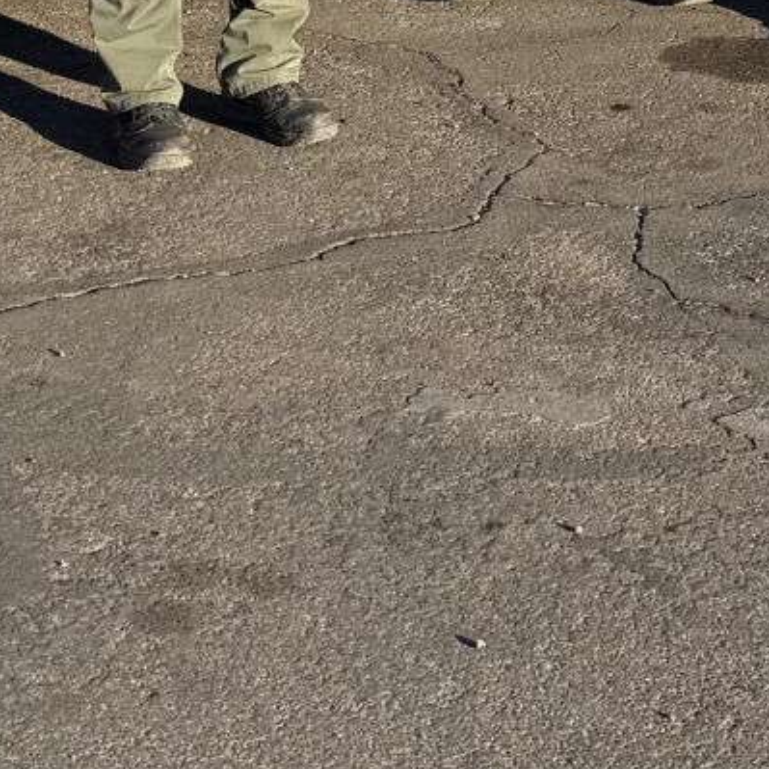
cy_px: -536
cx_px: 781
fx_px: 2740
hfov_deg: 15.7
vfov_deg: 14.4
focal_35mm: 109
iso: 80
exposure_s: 1/2169
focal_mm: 6.76
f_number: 1.78
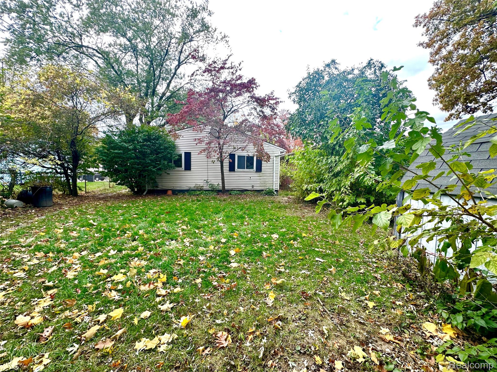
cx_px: 248
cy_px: 186
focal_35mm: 14
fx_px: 201
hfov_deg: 102.1
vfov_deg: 85.7
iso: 50
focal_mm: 2.22
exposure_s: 1/99
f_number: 2.2
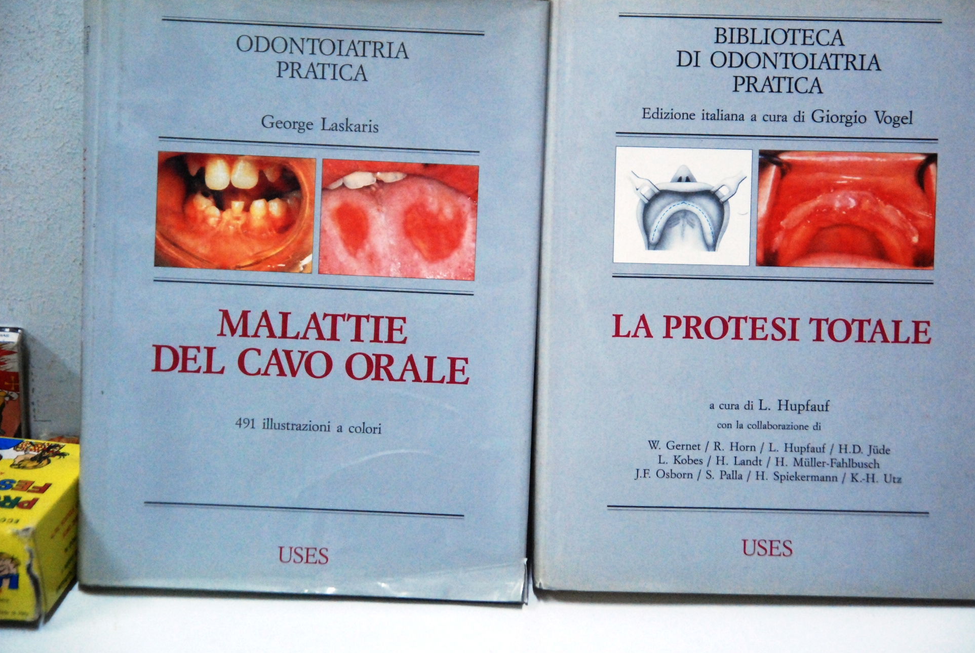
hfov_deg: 24.4
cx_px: 519
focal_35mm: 83
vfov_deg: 16.5
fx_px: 2251
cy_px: 314
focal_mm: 50
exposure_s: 1/160
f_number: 2.8
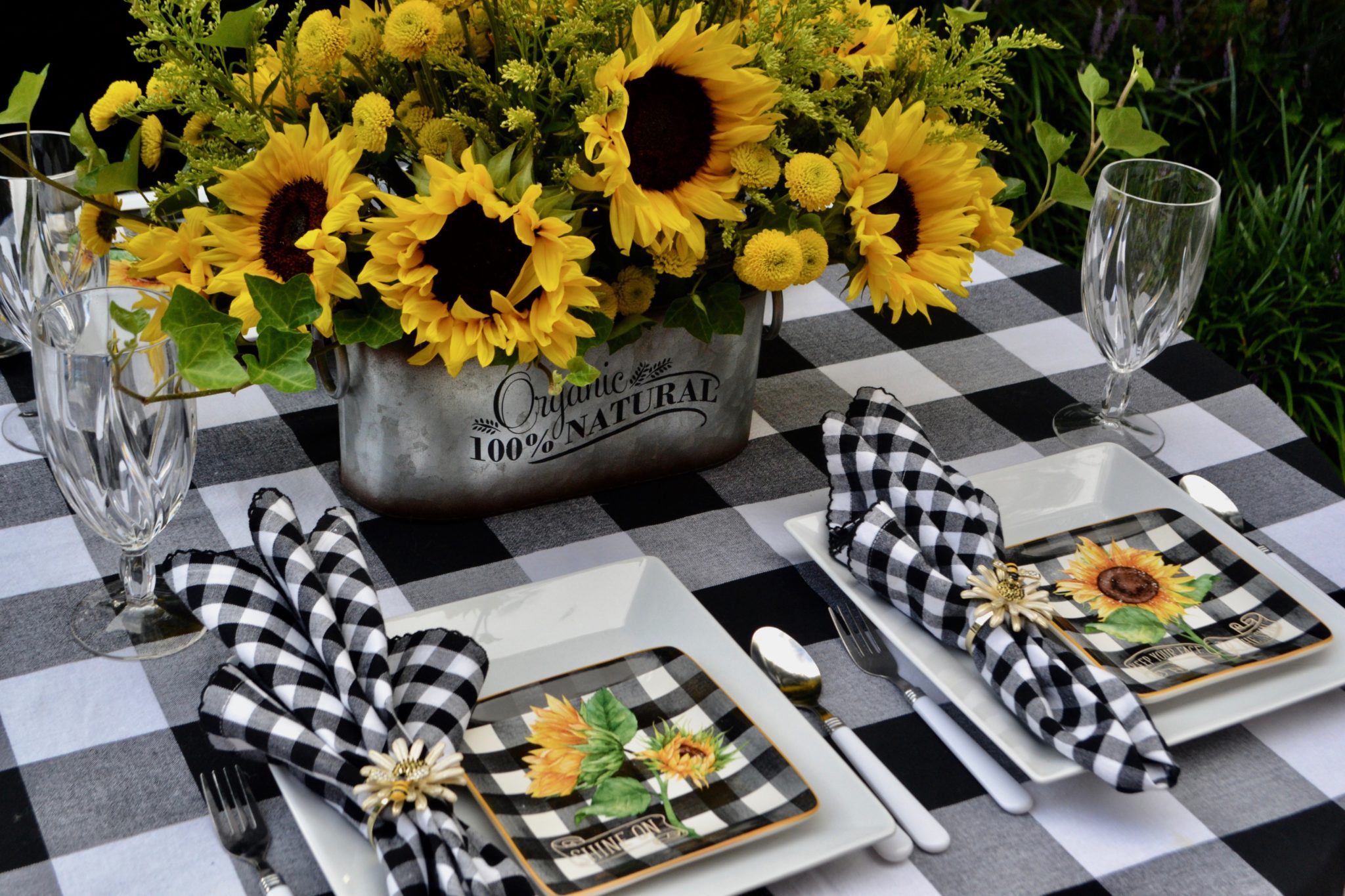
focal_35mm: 48
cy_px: 448
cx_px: 672
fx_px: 1793
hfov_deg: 41.1
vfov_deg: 28.1
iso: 800
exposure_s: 1/60
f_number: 7.1
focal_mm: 32
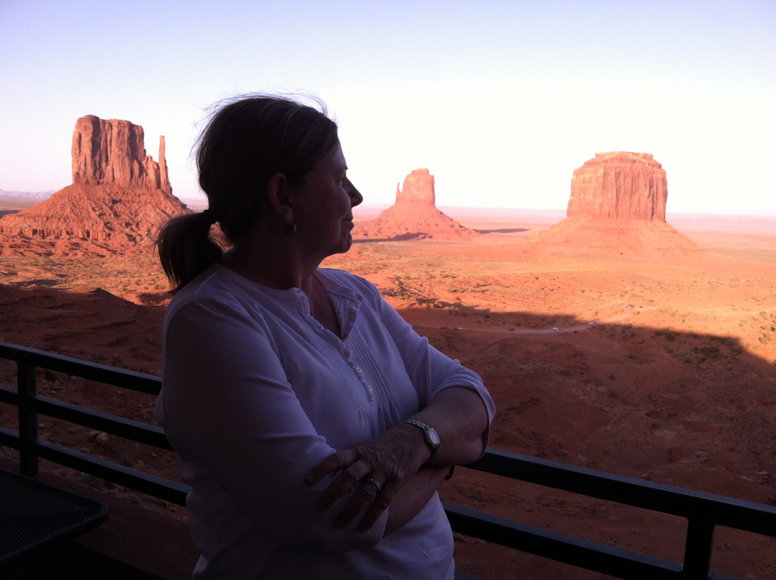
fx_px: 783
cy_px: 290
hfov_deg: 52.7
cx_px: 388
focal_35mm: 35
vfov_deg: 40.6
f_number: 2.8
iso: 80
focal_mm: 3.85
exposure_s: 1/357
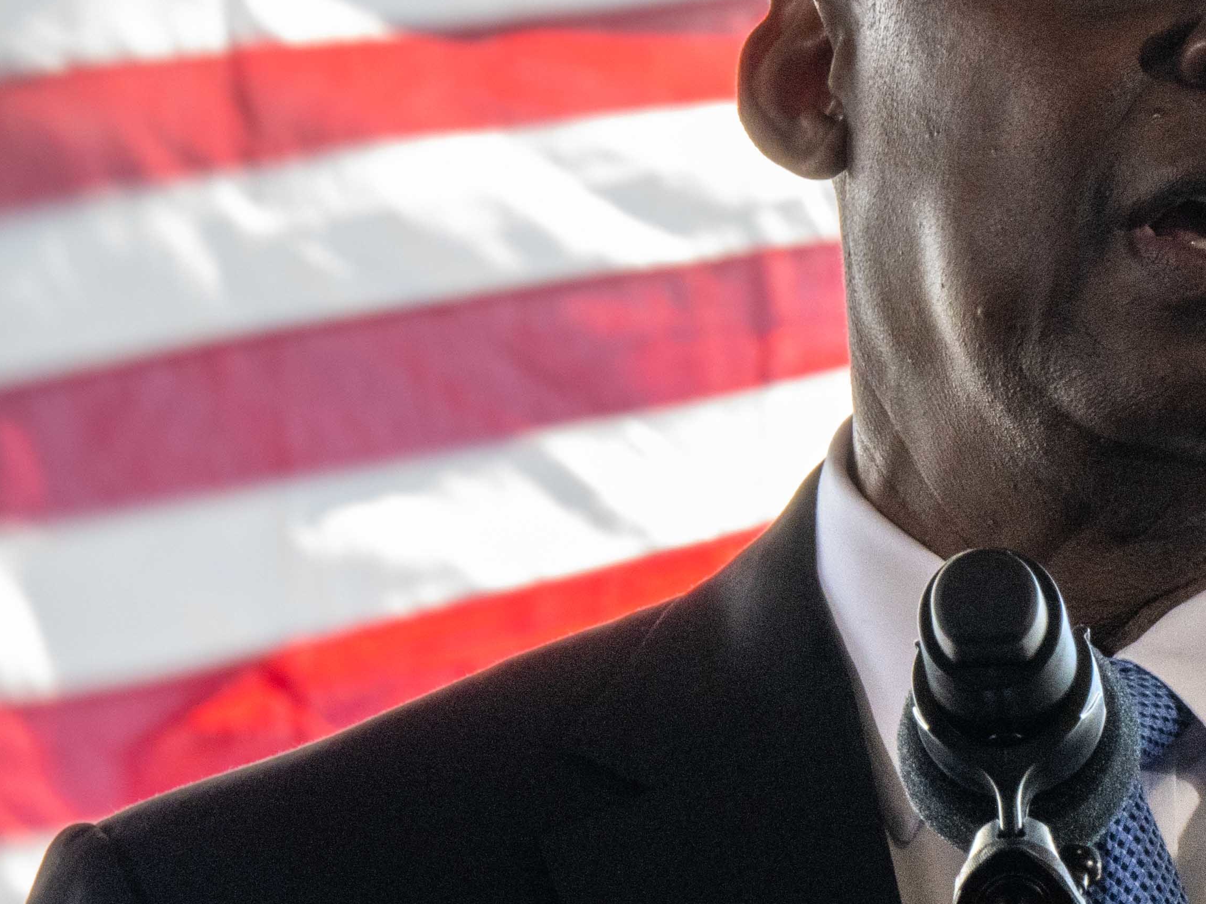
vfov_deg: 2.1
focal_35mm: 695
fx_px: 24213
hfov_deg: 2.8
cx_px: 1704
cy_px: 882
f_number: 22
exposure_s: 1/80
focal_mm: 200
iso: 1000
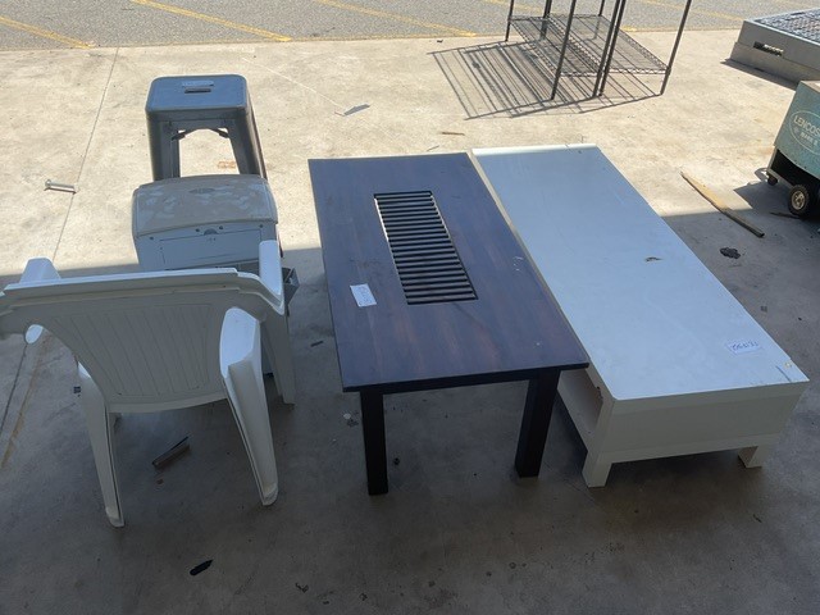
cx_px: 410
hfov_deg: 61.7
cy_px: 308
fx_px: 687
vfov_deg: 48.2
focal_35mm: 29
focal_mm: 3
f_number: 1.8
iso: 16
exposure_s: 1/1279
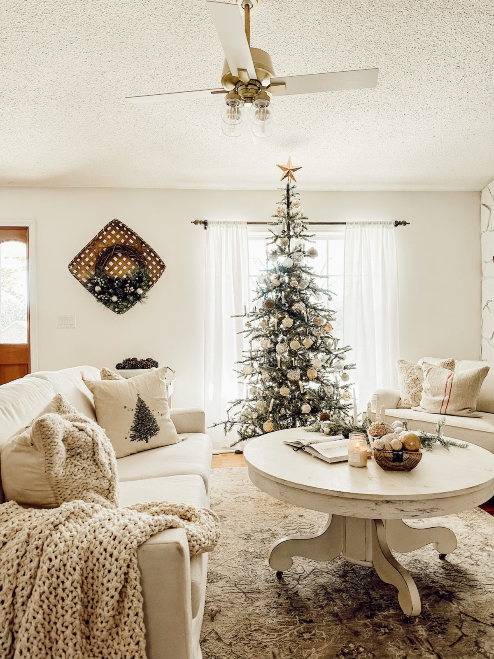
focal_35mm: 24
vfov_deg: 71.6
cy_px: 330
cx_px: 247
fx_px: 457
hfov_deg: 56.8
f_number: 1.8
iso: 80
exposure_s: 1/120
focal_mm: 6.86
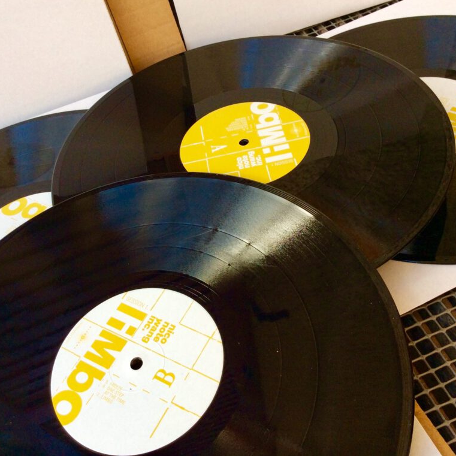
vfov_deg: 43.9
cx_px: 225
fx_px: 566
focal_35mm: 38
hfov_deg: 43.9
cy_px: 227
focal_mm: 3.3
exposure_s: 1/100
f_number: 2.4
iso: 40
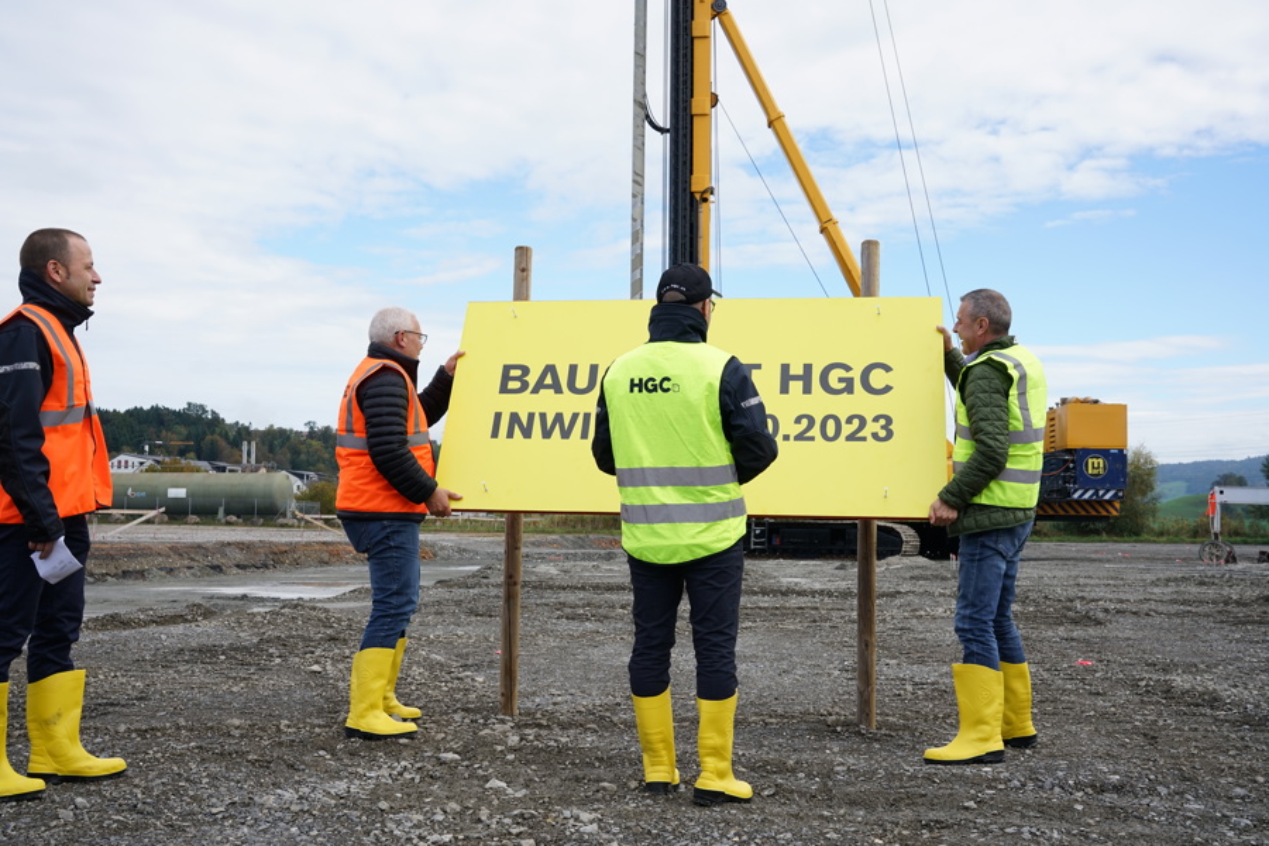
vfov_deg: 35.1
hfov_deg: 50.7
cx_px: 634
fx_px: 1339
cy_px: 423
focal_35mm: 38
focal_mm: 38
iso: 320
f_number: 10
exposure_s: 1/250
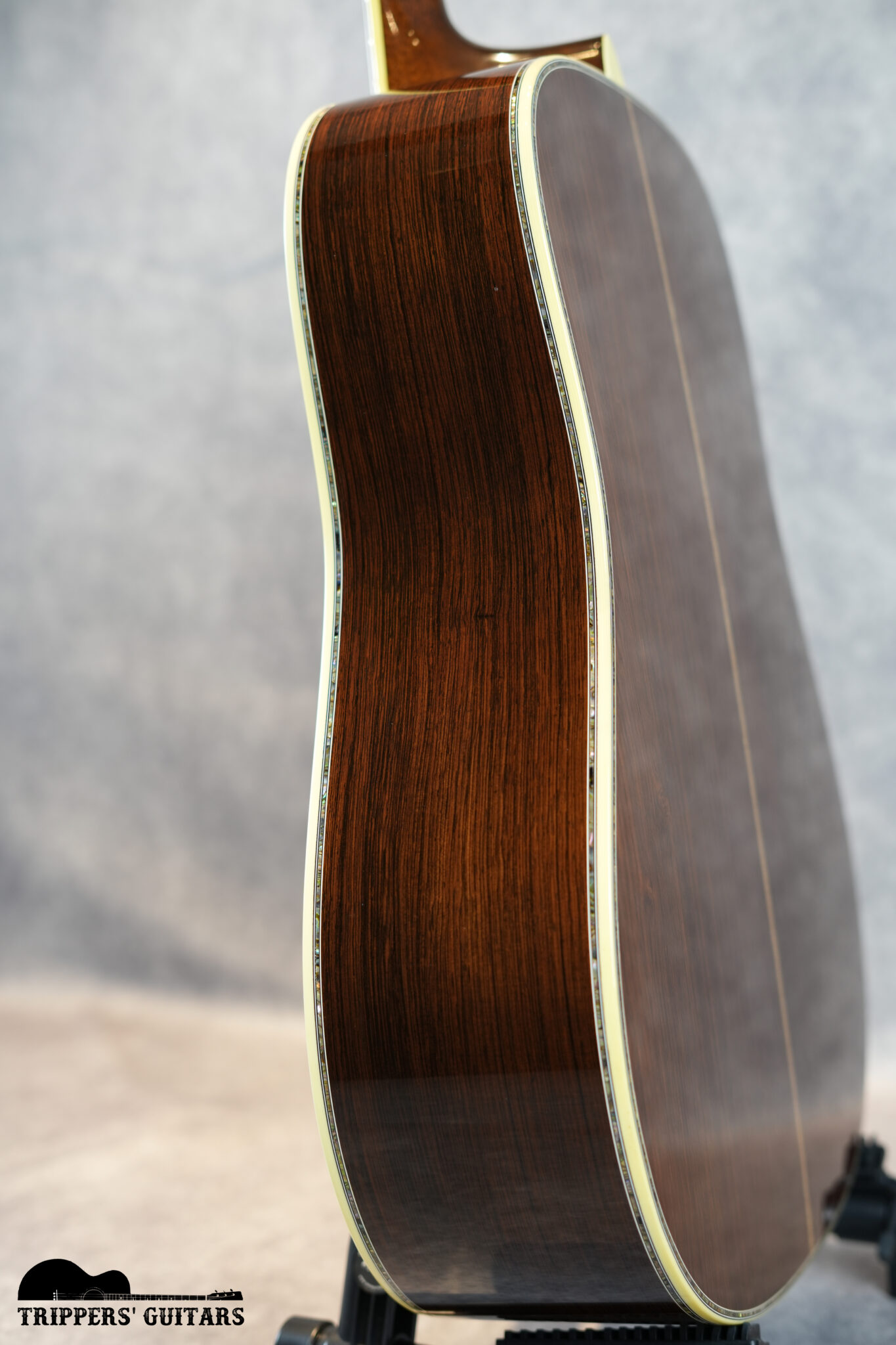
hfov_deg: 27.0
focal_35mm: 50
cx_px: 448
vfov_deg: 39.6
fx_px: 1867
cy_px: 672
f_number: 3.2
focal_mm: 50
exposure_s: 1/30
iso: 320
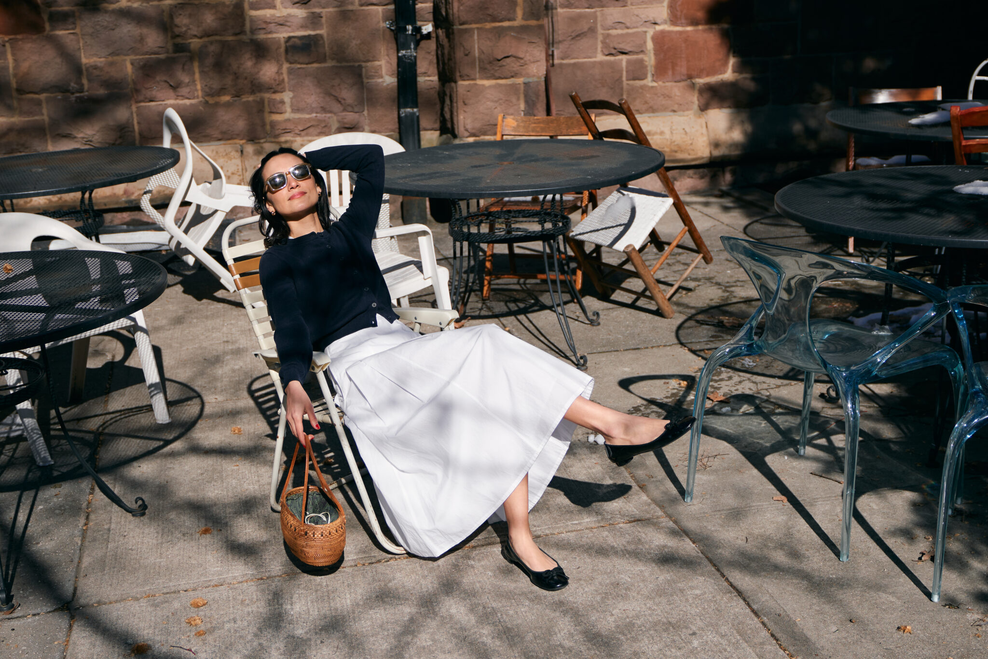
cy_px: 330
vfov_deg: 28.1
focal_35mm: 48
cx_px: 494
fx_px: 1317
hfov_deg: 41.1
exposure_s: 1/6400
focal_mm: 32
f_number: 2.8
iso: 200
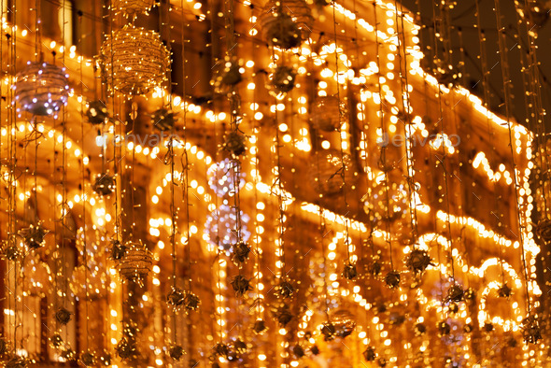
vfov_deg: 16.1
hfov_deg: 23.9
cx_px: 276
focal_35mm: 85
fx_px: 1302
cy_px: 184
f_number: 1.8
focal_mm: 85
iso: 500
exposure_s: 1/200
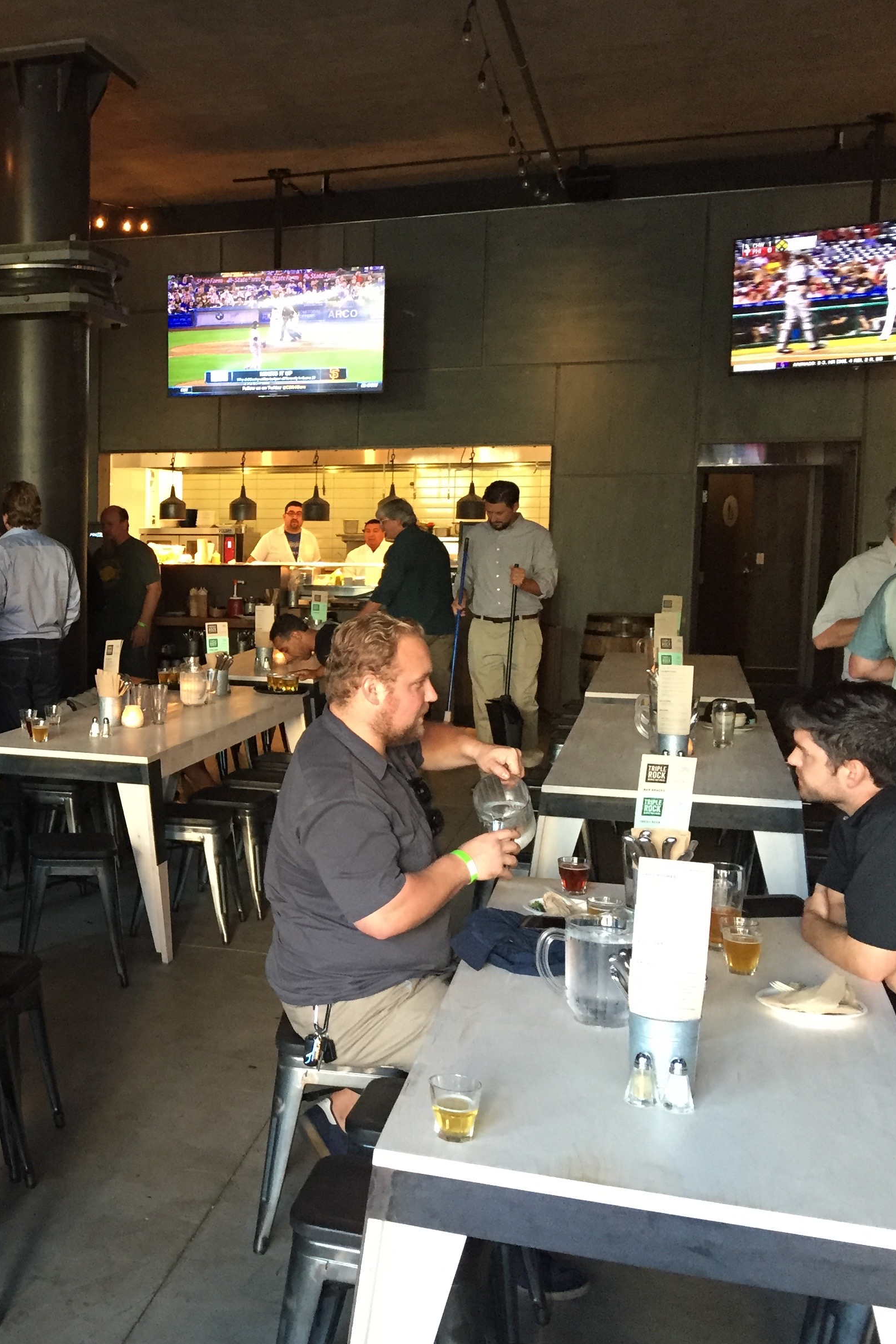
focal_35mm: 41
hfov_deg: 30.5
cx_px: 16
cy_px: 676
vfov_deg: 47.4
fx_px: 1530
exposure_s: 1/30
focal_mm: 4.15
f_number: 2.2
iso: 200
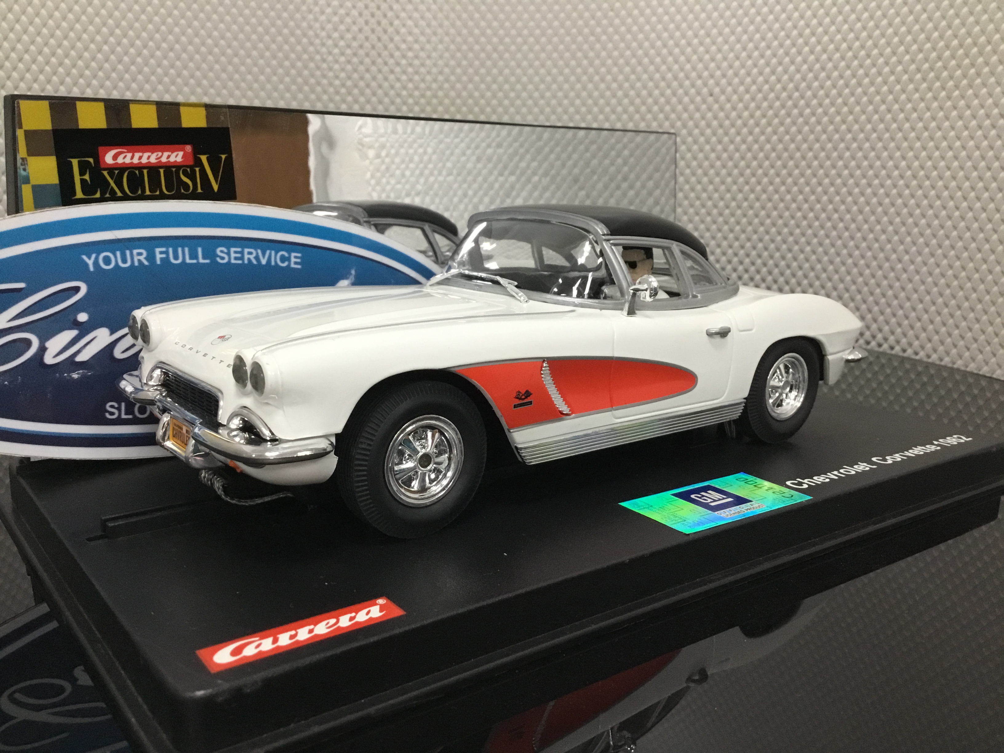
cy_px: 376
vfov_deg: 45.4
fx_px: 899
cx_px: 502
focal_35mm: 31
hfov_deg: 58.4
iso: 125
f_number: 2.4
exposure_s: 1/30
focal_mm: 3.3
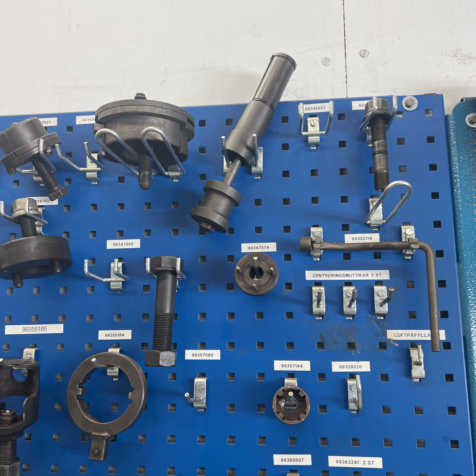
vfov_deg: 52.5
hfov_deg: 52.5
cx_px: 236
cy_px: 248
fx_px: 482
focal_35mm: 31
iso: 100
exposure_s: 1/100
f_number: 1.5
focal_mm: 5.7
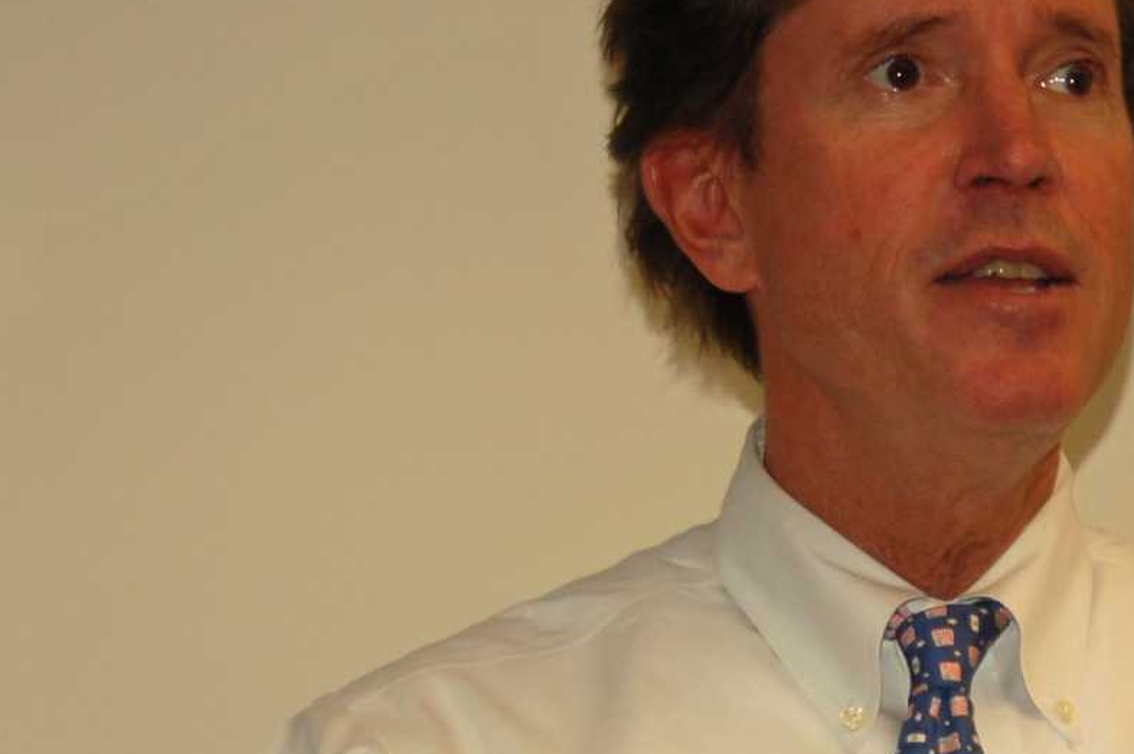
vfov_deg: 6.7
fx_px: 6388
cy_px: 638
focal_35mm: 203
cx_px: 1207
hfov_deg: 10.0
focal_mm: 52
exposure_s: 1/60
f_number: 5
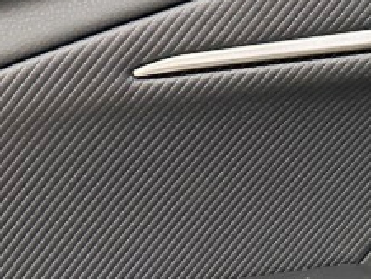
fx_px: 1169
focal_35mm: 109
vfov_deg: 13.5
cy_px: 226
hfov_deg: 16.5
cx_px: 549
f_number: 1.78
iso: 1000
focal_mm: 6.86
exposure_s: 1/40
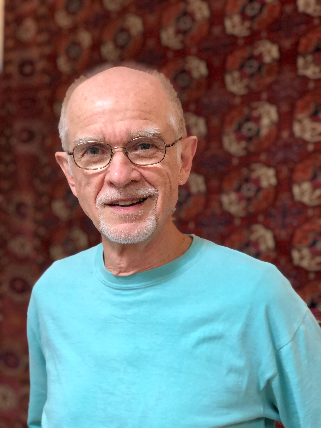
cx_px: 160
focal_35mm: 57
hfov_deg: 25.7
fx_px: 705
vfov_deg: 33.8
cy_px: 214
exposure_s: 1/30
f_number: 2.8
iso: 200
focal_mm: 6.6
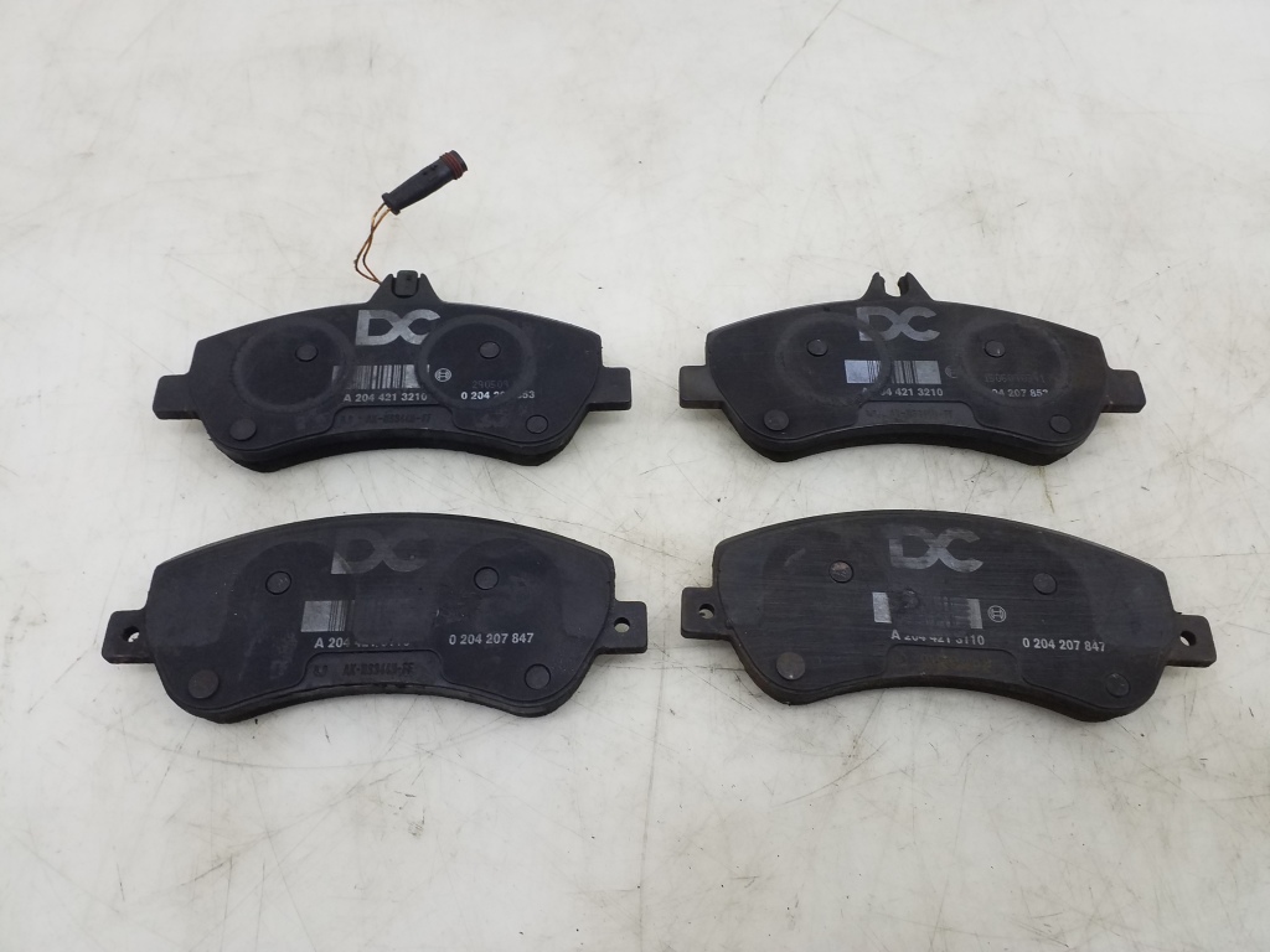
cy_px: 476
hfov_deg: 65.3
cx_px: 635
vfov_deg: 51.4
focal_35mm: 27
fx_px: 991
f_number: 1.9
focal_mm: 3.6
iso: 125
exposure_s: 1/50
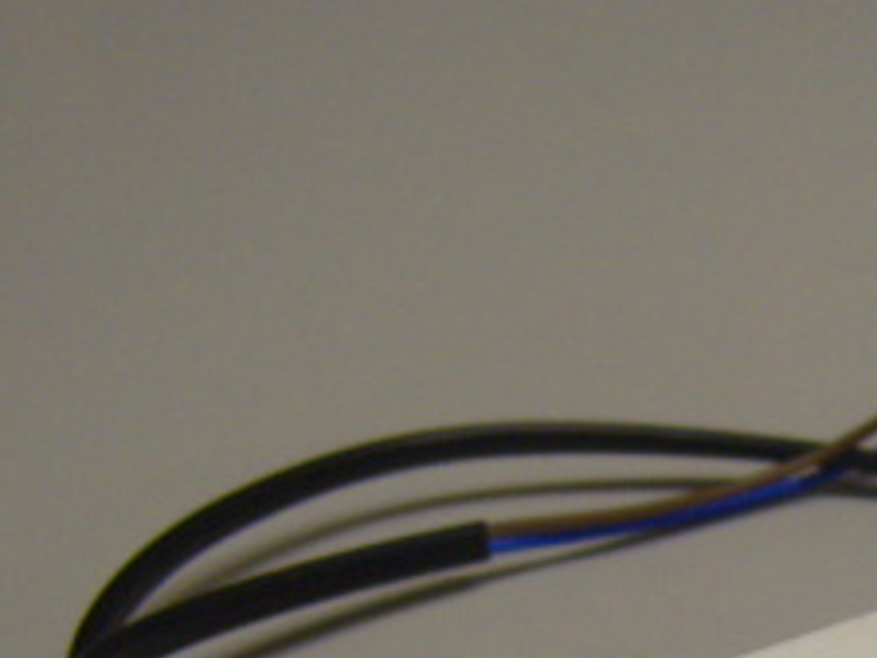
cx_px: 810
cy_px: 815
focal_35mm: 100
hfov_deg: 19.2
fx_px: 2534
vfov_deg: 14.3
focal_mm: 7.4
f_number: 2.8
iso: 183
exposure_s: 1/30
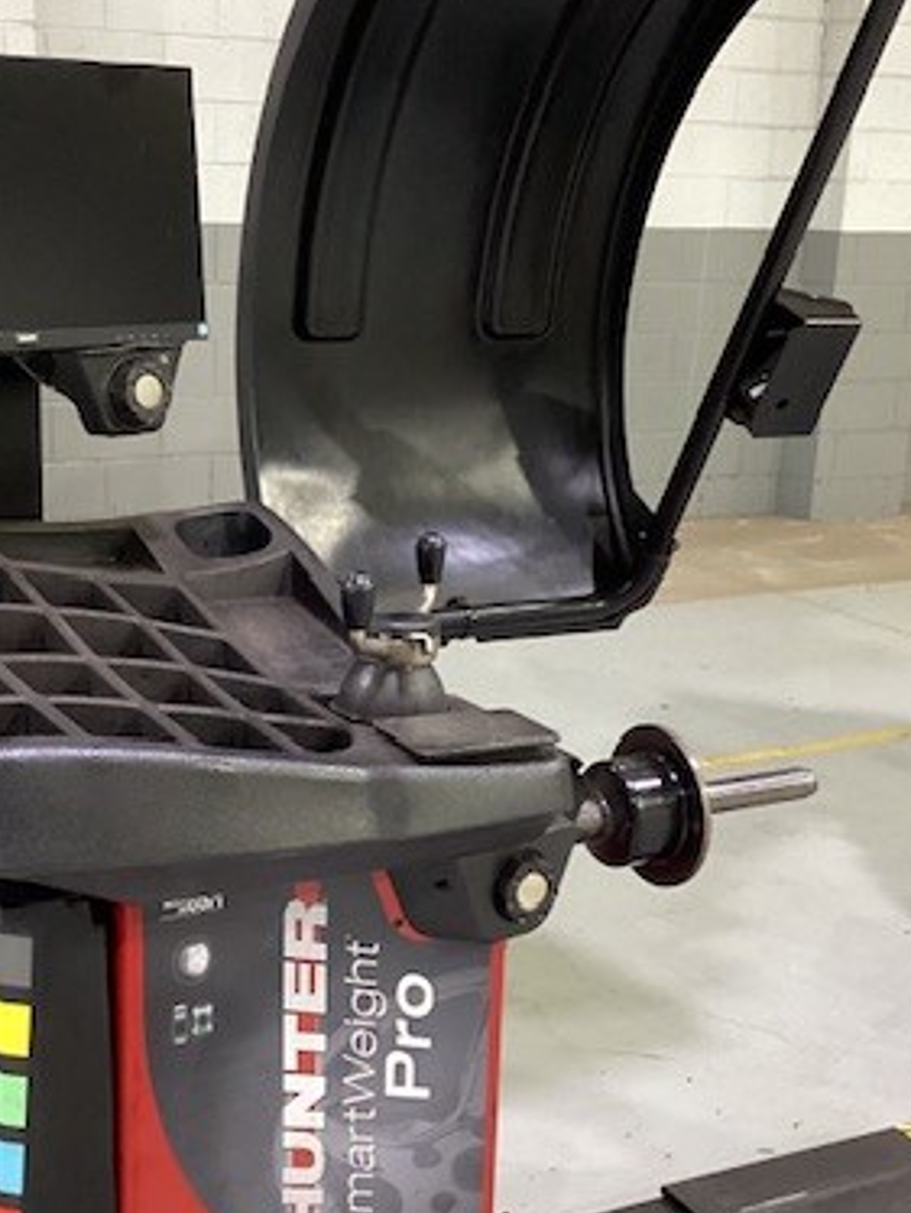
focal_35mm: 53
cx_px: 363
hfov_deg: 27.5
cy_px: 652
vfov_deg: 36.1
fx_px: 1858
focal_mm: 3.3
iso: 320
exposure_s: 1/33
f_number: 2.4
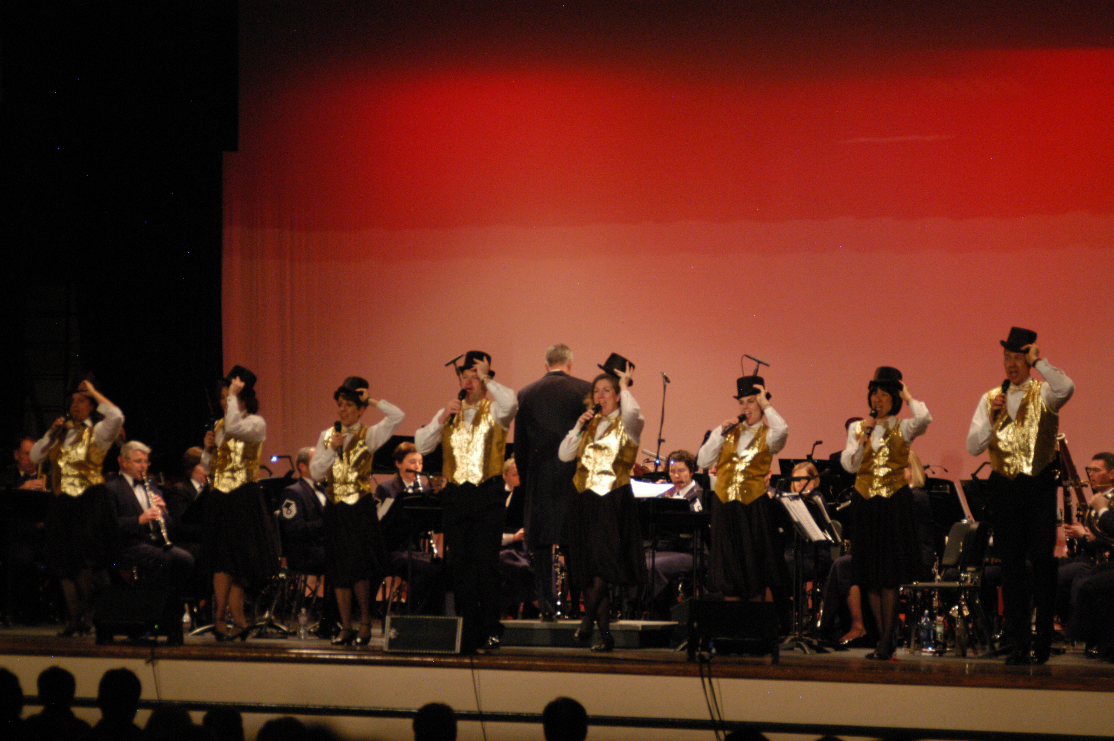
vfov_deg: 11.4
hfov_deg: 17.1
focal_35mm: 120
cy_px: 370
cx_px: 557
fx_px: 3710
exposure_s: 1/125
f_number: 4.5
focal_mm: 80
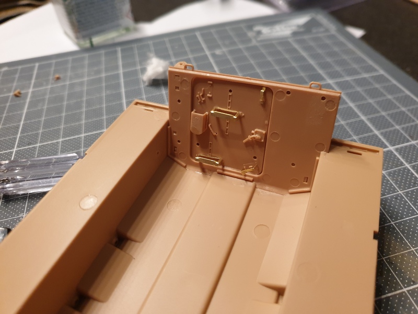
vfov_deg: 53.1
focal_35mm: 26
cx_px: 209
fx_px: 314
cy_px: 157
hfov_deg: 67.3
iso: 400
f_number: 1.5
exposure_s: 1/50
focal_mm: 4.3
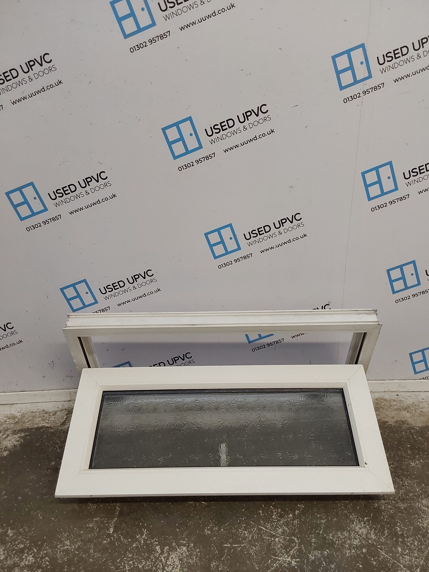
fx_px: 463
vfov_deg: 63.4
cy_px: 286
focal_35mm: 28
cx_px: 214
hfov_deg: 49.7
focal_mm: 2.91
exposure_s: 1/100
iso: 100
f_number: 1.9
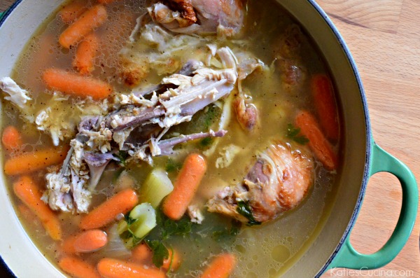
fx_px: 419
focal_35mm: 36
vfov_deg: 36.7
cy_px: 139
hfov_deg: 53.2
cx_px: 210
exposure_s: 1/20
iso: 4000
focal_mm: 24
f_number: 11
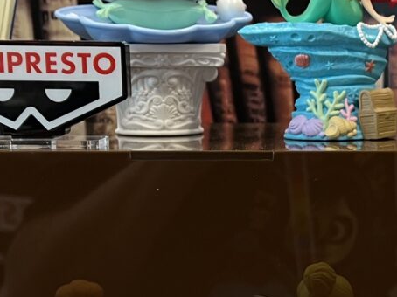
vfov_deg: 16.4
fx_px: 1009
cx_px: 343
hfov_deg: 21.8
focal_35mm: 88
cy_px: 300
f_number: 1.6
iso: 100
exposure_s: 1/60
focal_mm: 5.1
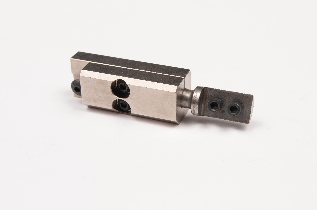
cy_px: 105
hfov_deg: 29.9
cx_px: 158
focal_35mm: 68
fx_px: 594
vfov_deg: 20.1
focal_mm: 45
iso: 200
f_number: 14
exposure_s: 1/80
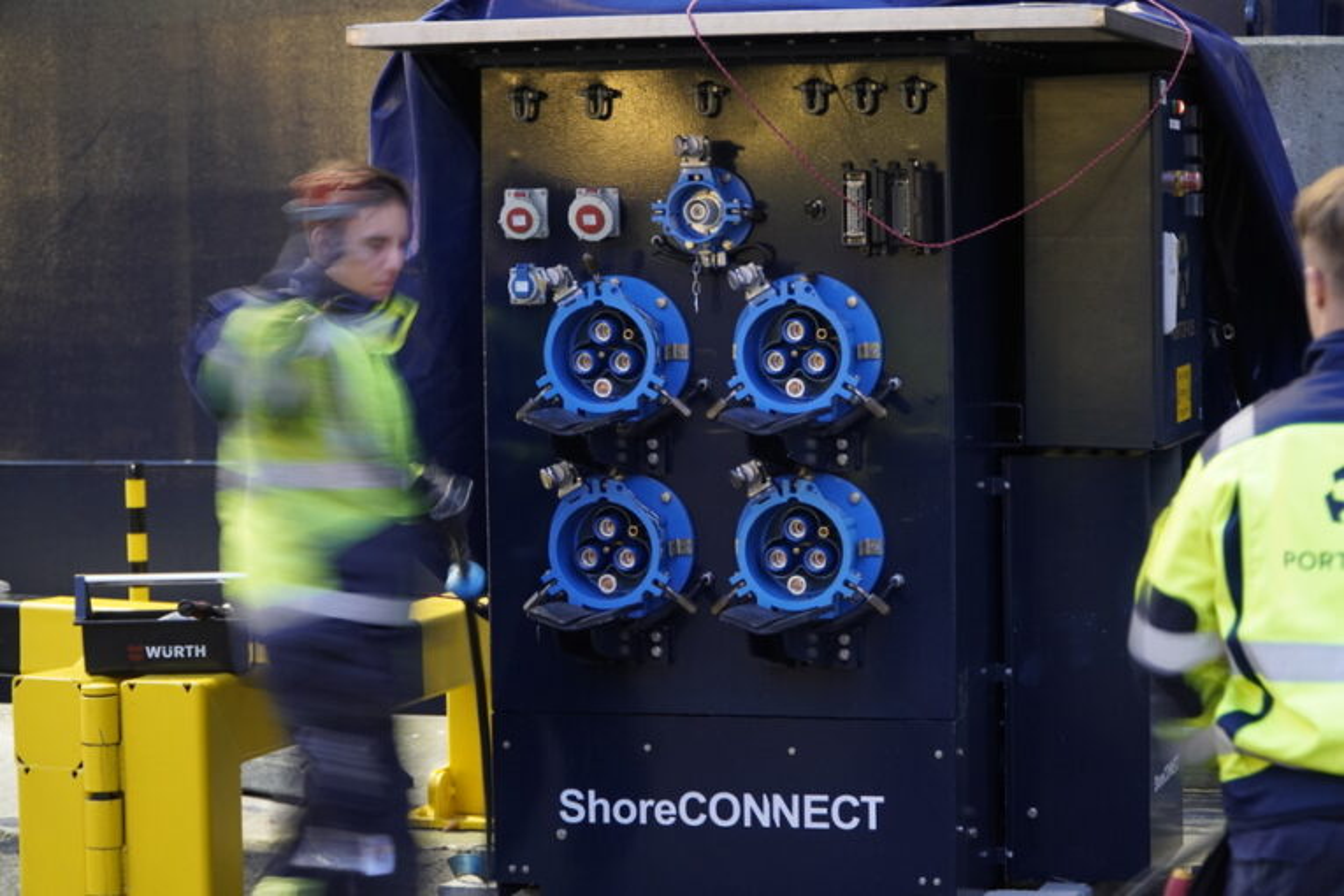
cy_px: 448
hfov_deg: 23.4
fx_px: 3248
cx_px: 672
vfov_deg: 15.7
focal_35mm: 87
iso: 1250
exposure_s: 1/4
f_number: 4
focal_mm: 58
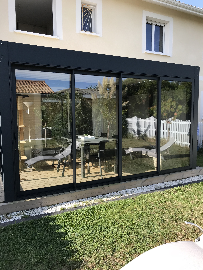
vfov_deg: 63.4
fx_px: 219
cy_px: 135
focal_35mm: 28
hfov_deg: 49.7
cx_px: 102
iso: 20
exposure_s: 1/725
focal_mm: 3.99
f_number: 1.8
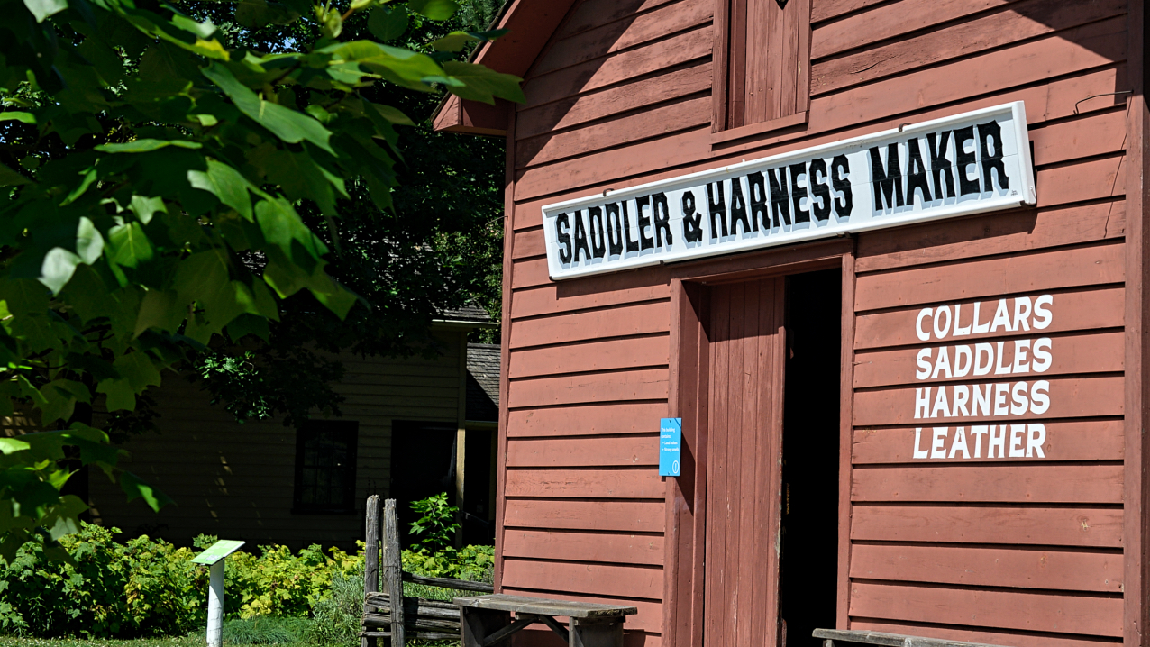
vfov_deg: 15.5
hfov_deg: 27.0
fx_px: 2379
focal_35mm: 78
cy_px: 314
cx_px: 793
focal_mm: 50
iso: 400
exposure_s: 1/1600
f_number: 7.1
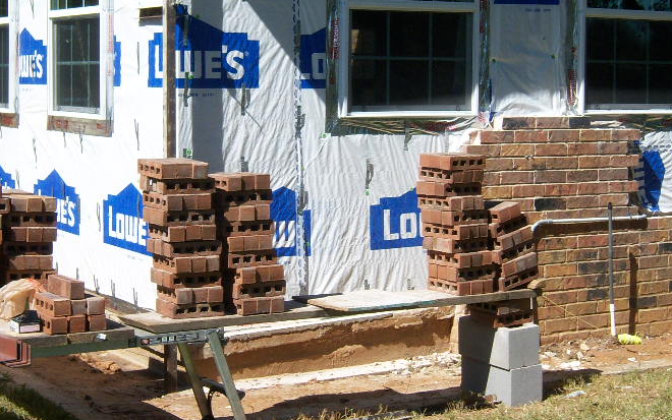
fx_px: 1356
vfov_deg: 17.6
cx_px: 276
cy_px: 129
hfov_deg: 27.8
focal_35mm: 74
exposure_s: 1/500
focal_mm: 7.5
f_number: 4.8
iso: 80
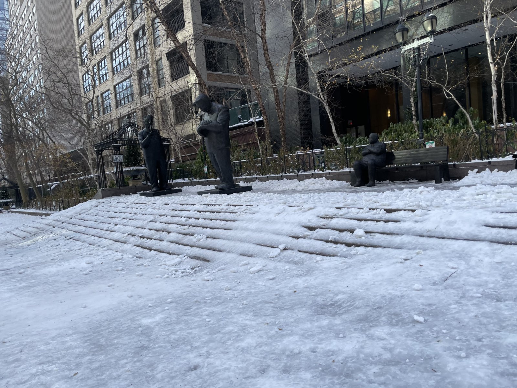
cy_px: 194
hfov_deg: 67.3
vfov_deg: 53.1
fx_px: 388
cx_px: 258
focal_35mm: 26
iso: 32
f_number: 1.6
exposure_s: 1/658
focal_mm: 4.2
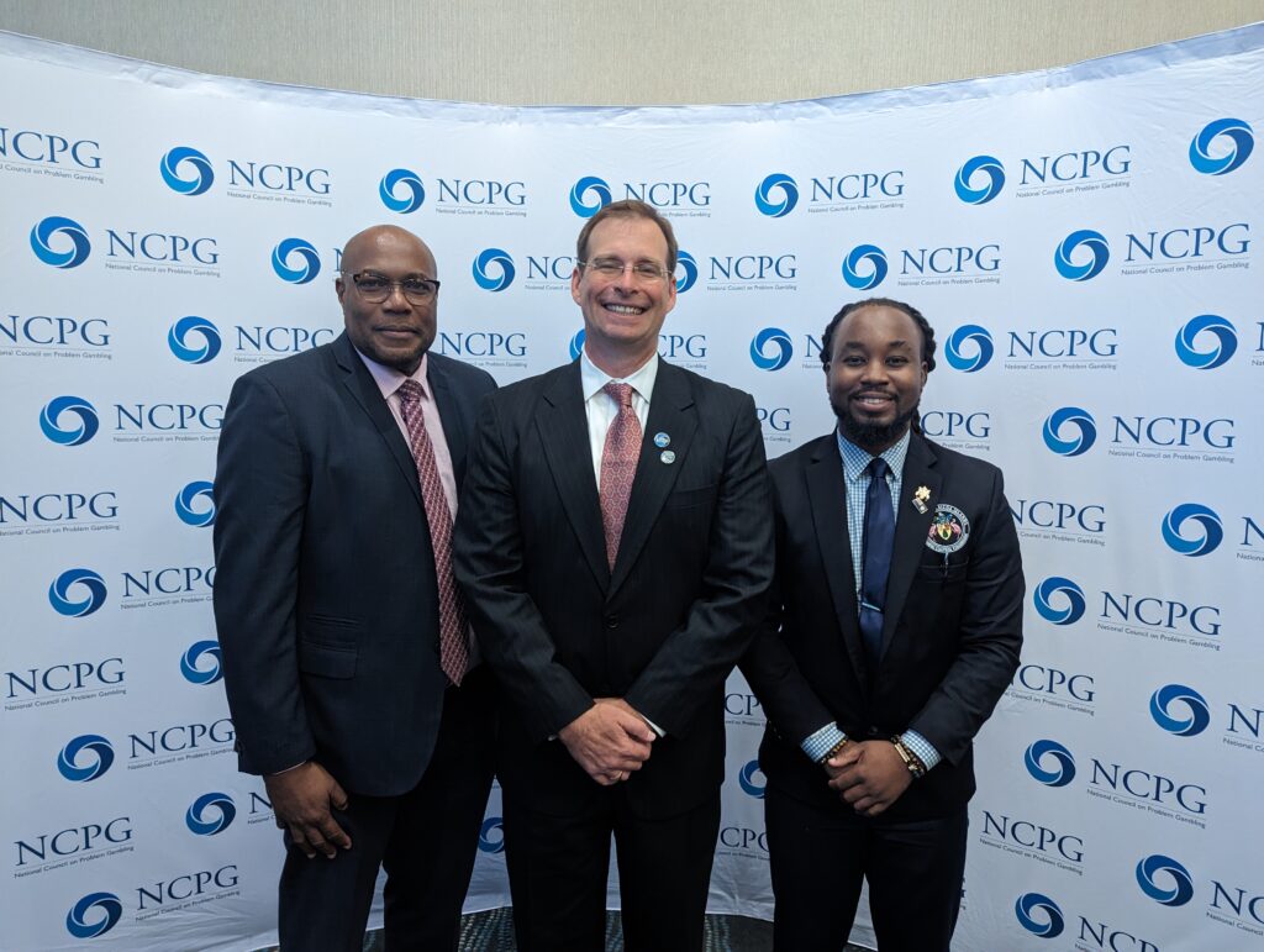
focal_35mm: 24
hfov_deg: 71.5
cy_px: 476
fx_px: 878
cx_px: 632
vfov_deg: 56.9
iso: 635
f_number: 1.85
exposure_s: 1/40
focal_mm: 6.81
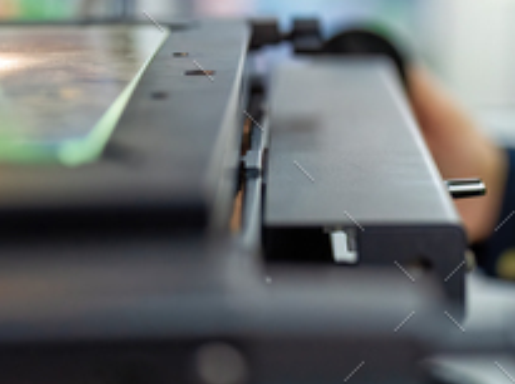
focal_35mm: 97
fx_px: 1441
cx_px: 417
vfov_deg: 15.0
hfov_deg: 20.0
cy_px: 36
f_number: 1.4
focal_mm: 35
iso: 1000
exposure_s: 1/200
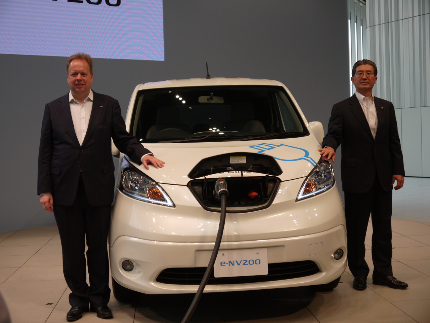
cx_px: 215
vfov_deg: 30.3
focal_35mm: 48
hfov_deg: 39.7
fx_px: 596
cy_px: 162
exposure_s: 1/200
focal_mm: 24
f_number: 4.5
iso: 100
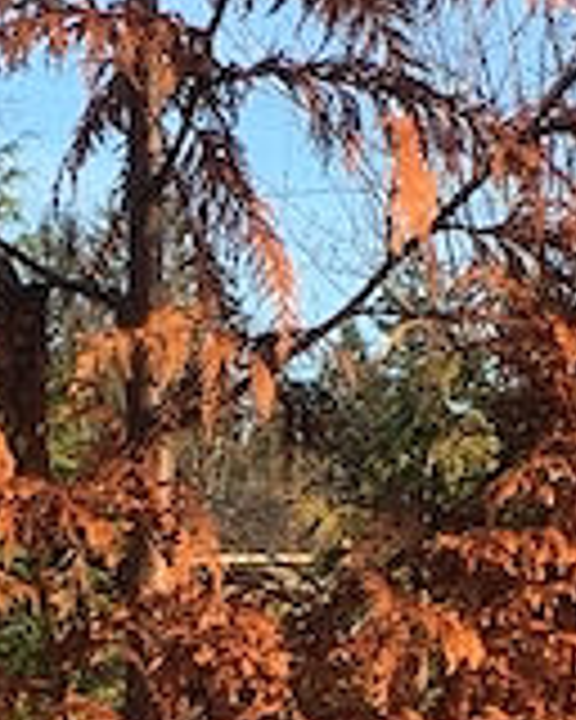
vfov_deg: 8.5
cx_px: 76
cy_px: 819
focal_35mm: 226
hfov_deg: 6.8
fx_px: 4816
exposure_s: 1/519
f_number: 2.2
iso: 25
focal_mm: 4.15
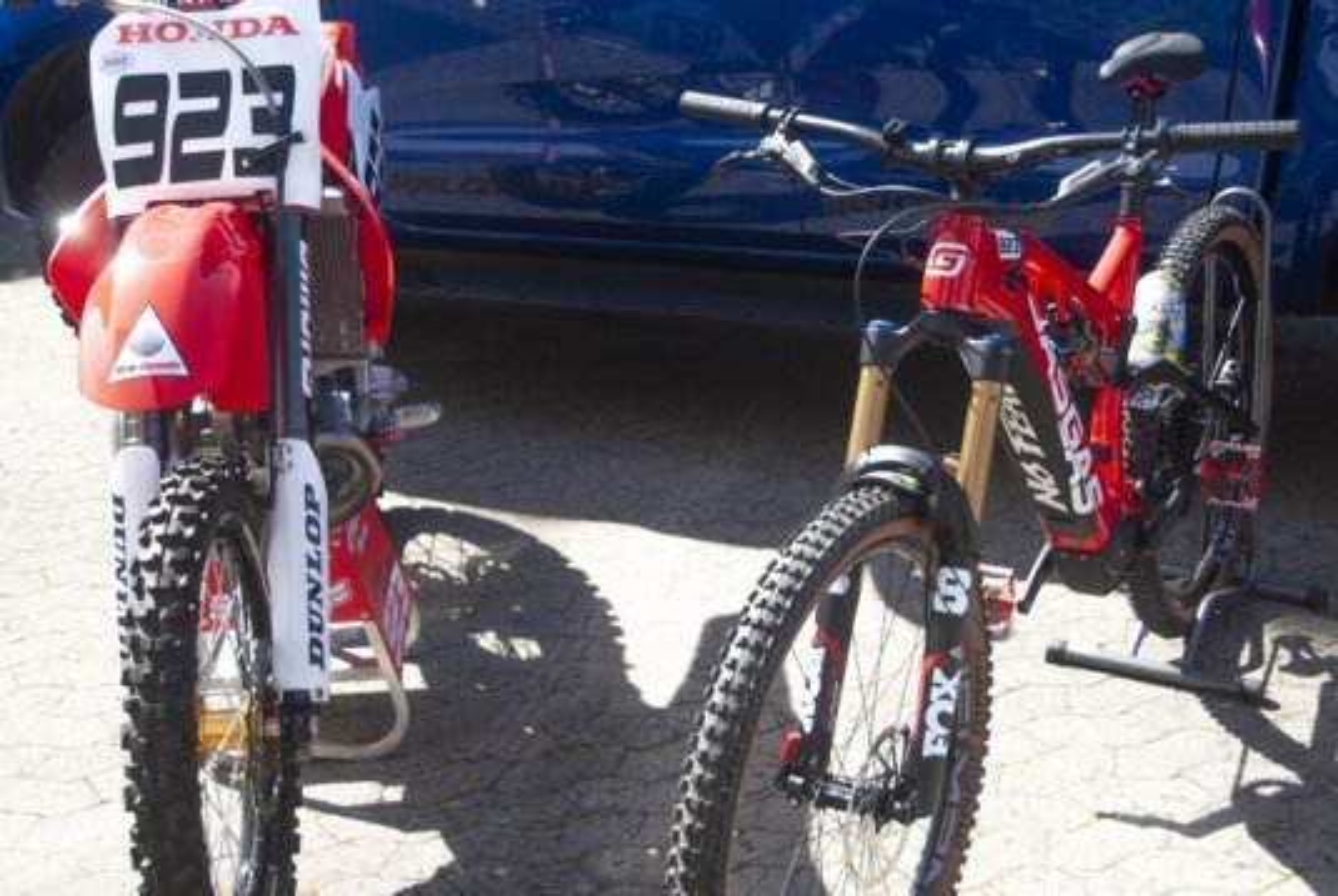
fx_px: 1898
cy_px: 448
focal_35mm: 51
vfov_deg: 26.5
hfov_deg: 38.8
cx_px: 669
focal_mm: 34
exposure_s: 1/125
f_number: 5.6
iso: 100
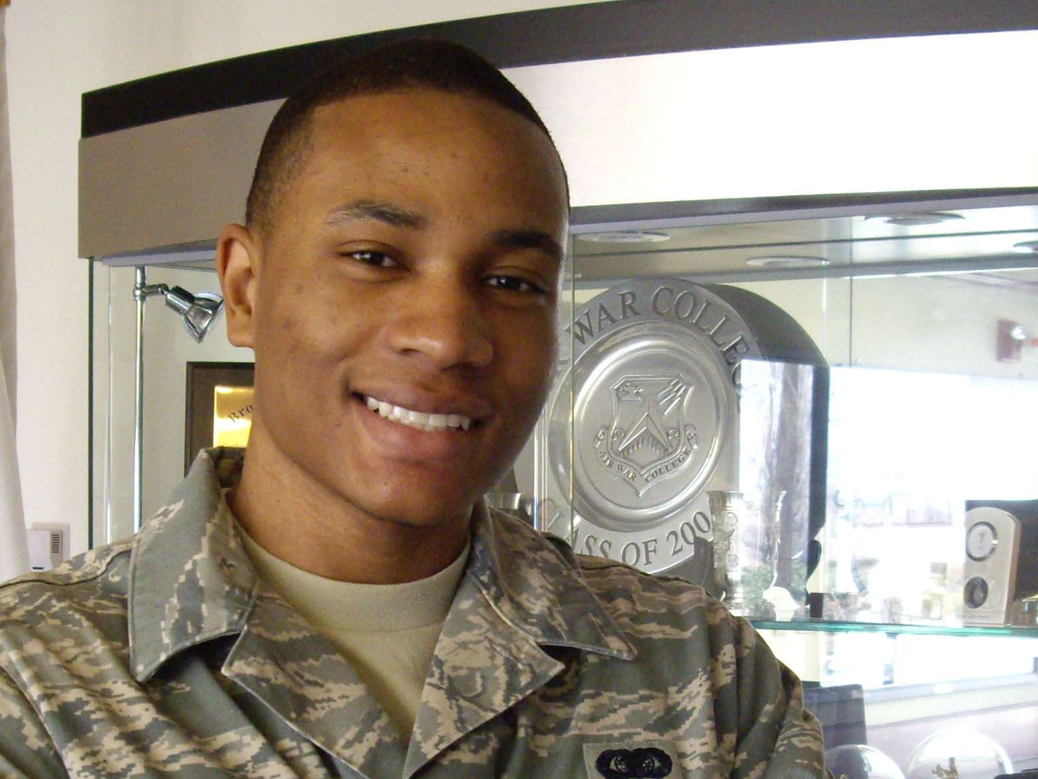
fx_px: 2639
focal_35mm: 88
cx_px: 629
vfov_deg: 16.6
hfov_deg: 22.2
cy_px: 666
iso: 400
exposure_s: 1/80
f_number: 2.8
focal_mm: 7.9
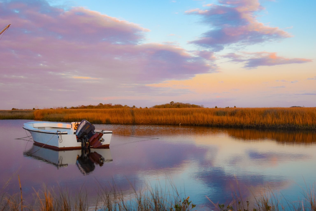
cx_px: 158
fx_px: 369
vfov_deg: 31.9
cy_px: 106
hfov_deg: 46.4
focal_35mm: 42
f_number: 6.3
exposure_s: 1/160
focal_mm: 28
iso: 400
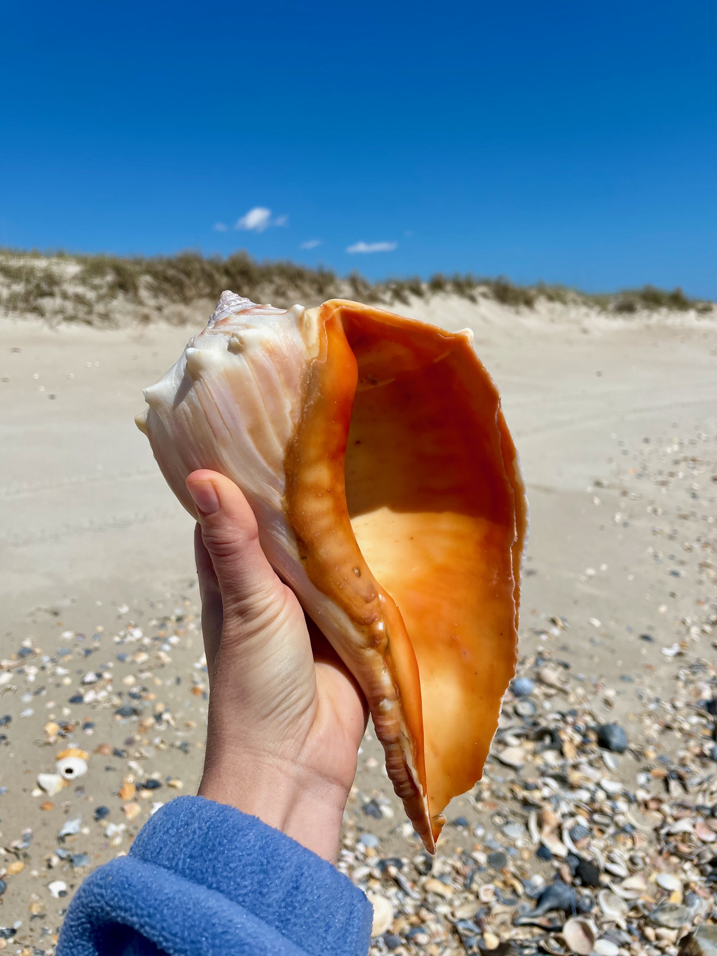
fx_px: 718
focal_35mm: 26
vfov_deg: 67.3
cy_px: 478
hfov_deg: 53.1
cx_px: 358
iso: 32
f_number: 1.6
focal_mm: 4.2
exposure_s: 1/9091
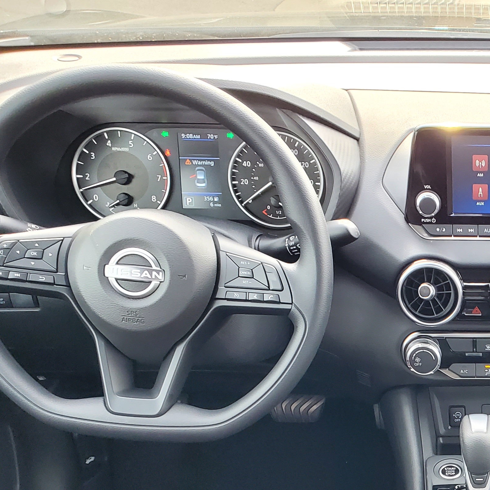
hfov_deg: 27.4
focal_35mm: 58
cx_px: 522
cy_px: 453
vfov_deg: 28.3
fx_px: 929
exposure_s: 1/120
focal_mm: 4.3
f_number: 2.4
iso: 200
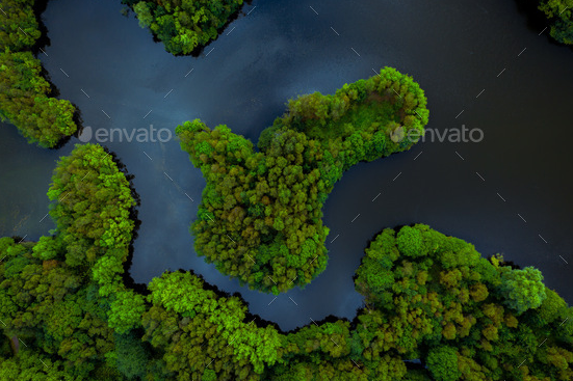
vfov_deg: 43.6
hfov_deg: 61.9
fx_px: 477
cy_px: 183
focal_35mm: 30
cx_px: 278
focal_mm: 10.26
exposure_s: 1/160
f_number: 4
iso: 100
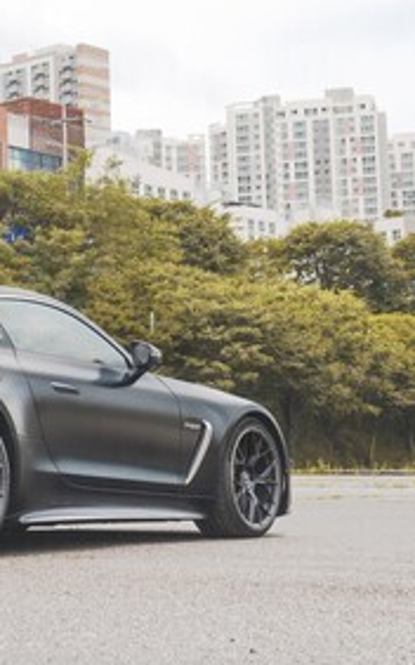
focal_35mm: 91
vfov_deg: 22.8
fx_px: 1648
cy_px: 290
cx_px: 101
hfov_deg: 14.3
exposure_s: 1/60
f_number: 9
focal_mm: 42
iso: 500
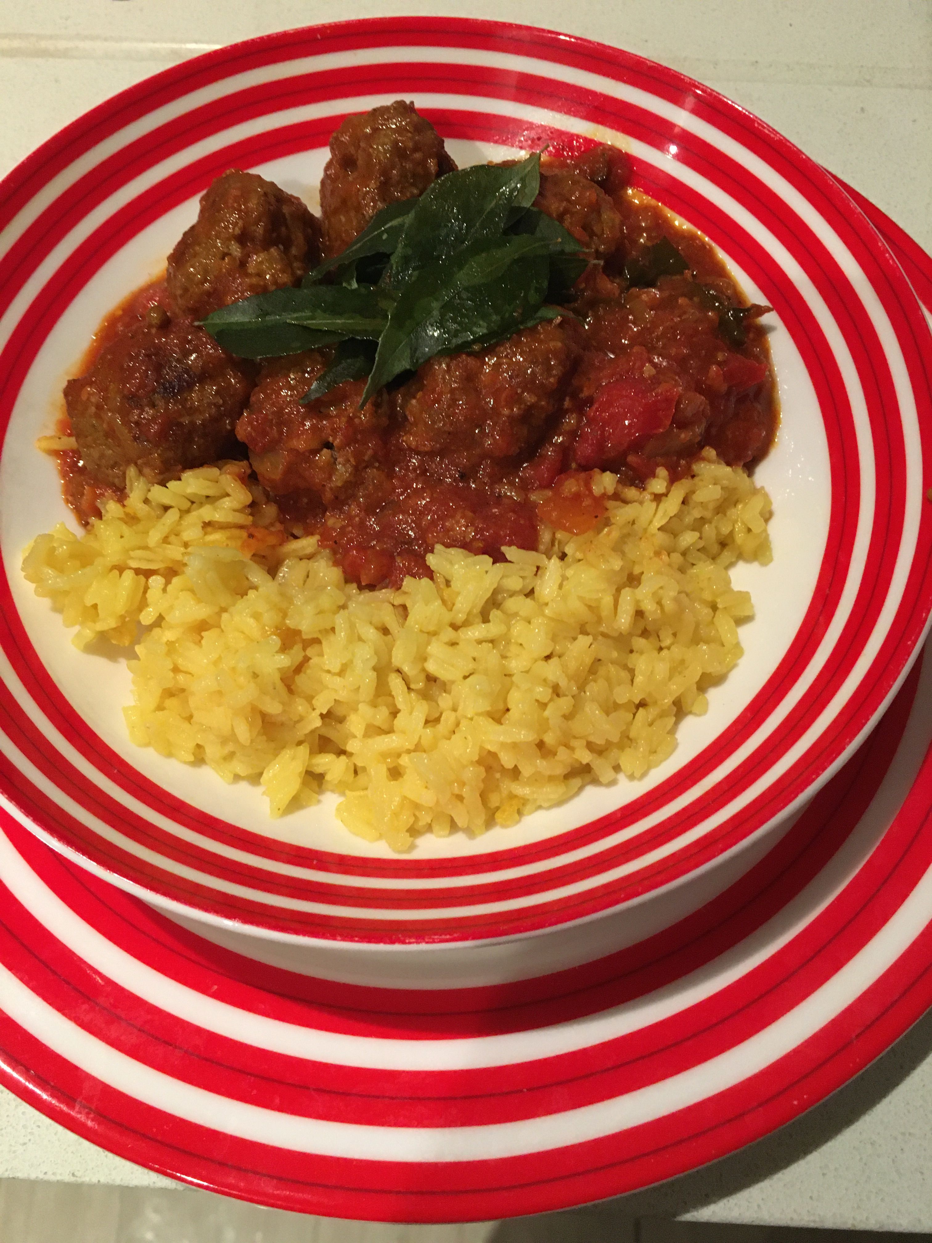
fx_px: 1041
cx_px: 466
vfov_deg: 61.7
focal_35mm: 29
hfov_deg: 48.2
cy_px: 622
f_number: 2.2
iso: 200
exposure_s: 1/17
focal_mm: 4.15
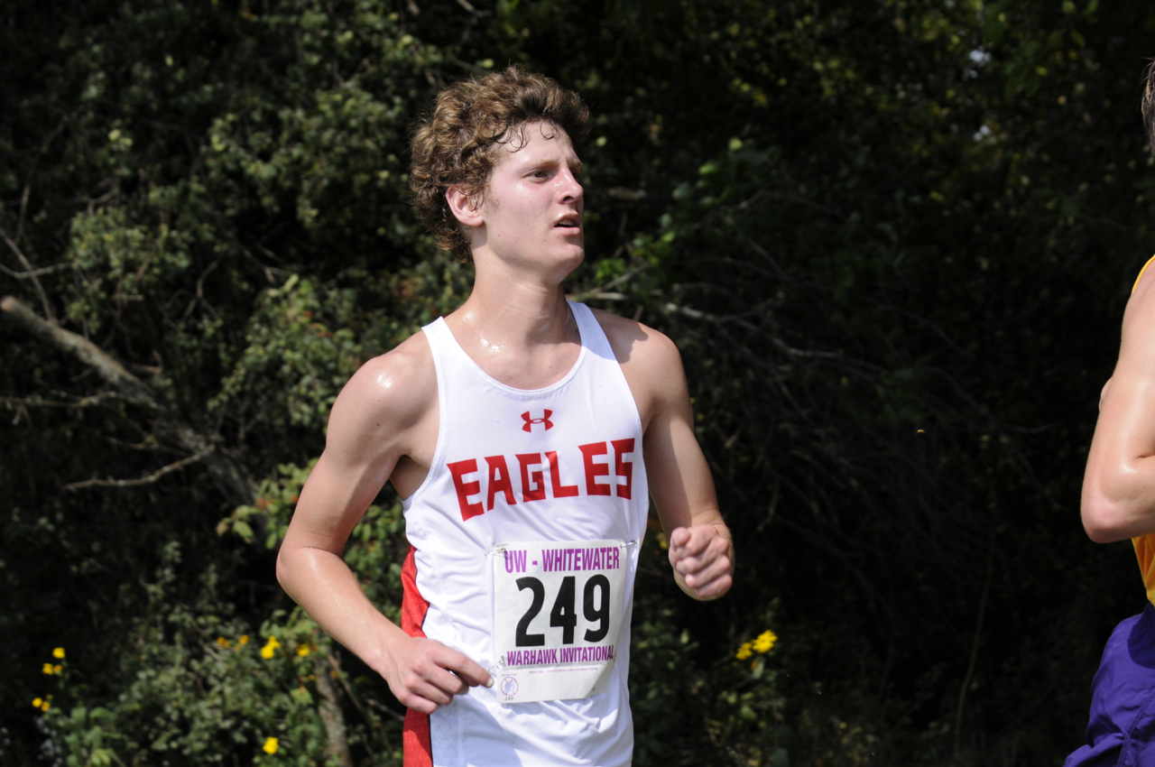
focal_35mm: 105
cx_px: 578
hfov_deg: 19.5
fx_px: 3364
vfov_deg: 13.0
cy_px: 384
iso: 200
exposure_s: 1/750
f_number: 6.7
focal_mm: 70
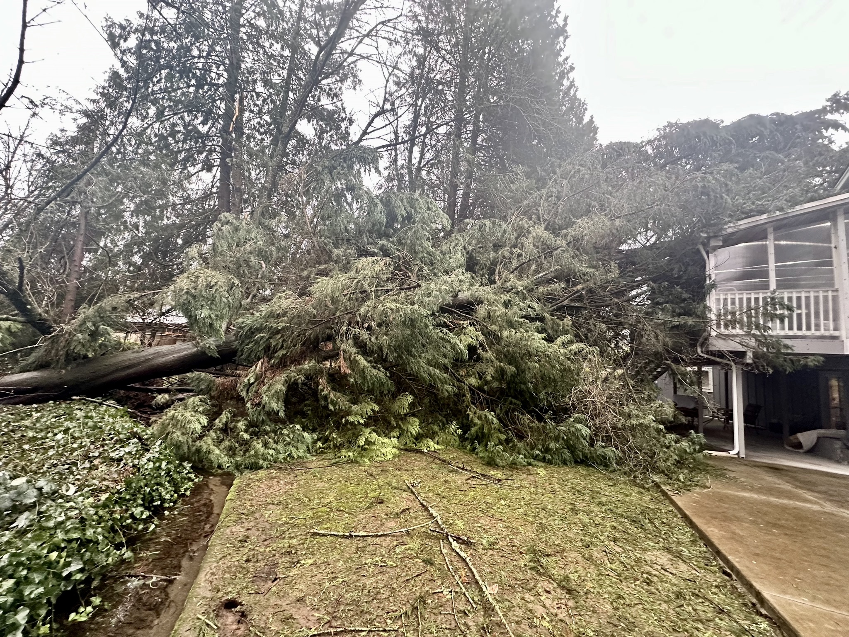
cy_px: 318
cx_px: 424
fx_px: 343
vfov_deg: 85.7
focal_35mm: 14
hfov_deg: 102.1
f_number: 2.2
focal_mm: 2.22
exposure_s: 1/99
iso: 320
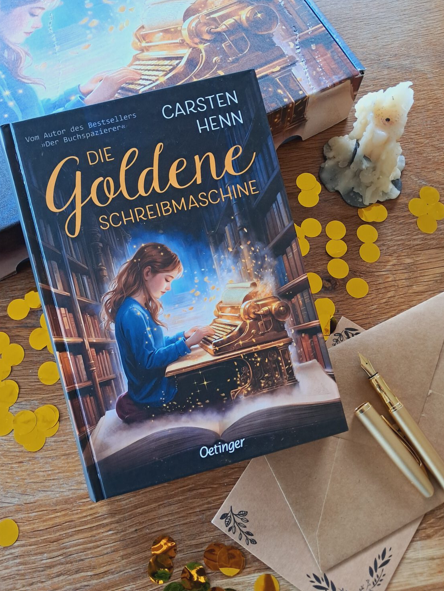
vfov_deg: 63.4
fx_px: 479
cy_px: 286
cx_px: 219
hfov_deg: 49.8
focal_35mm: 28
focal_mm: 4
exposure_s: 1/50
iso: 400
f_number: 1.8
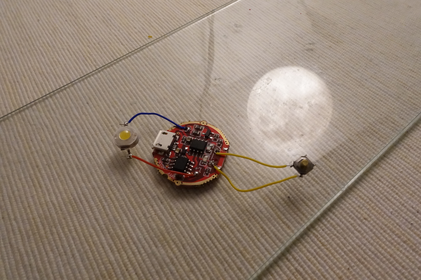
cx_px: 210
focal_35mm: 24
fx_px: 281
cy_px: 140
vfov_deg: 53.1
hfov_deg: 73.7
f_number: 11
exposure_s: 1/30
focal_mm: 8.8
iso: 4000
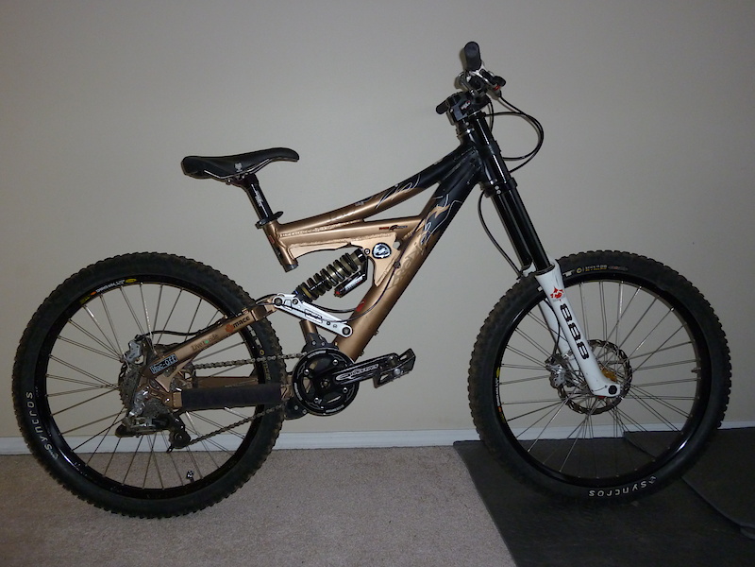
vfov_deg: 51.4
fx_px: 589
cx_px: 378
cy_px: 284
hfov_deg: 65.3
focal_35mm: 27
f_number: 3.4
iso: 250
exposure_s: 1/30
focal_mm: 4.8
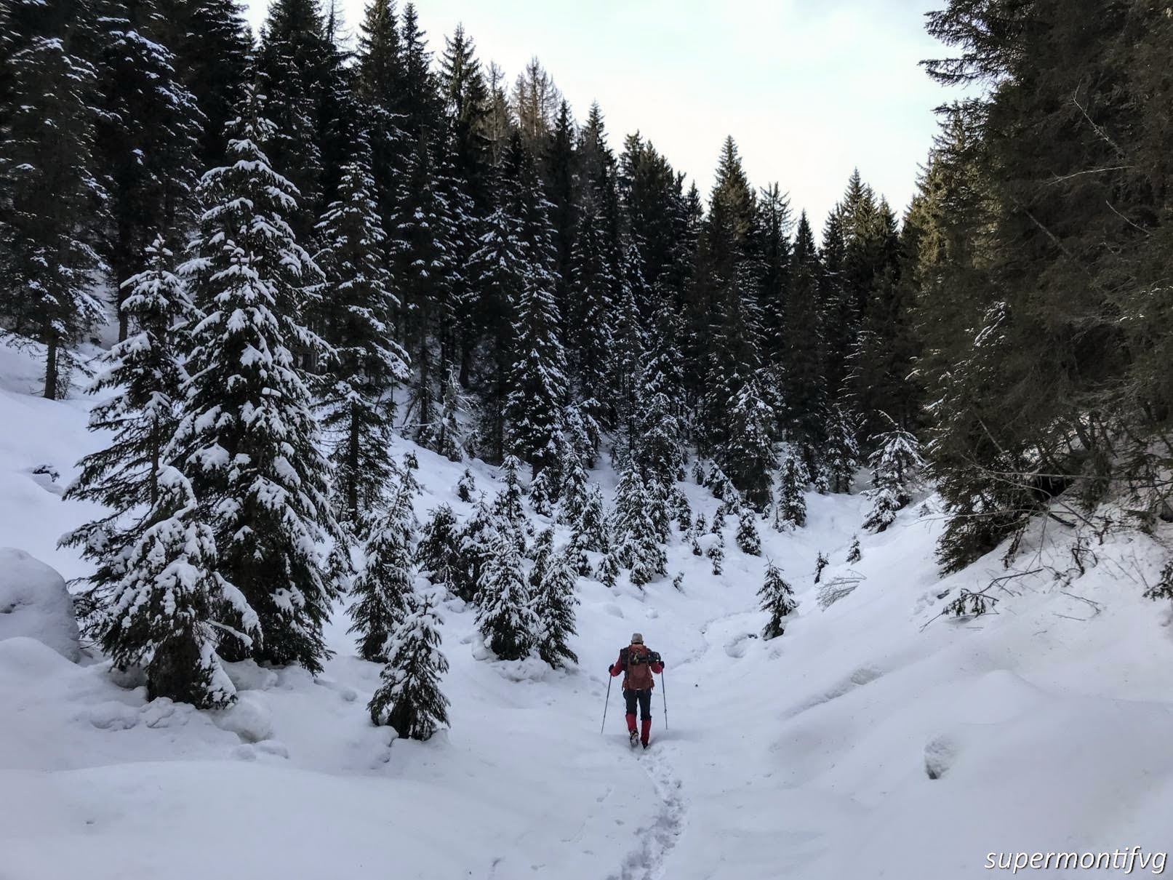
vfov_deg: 49.8
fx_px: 949
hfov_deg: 63.4
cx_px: 586
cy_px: 440
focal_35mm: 28
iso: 20
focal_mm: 3.99
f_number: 1.8
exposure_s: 1/894
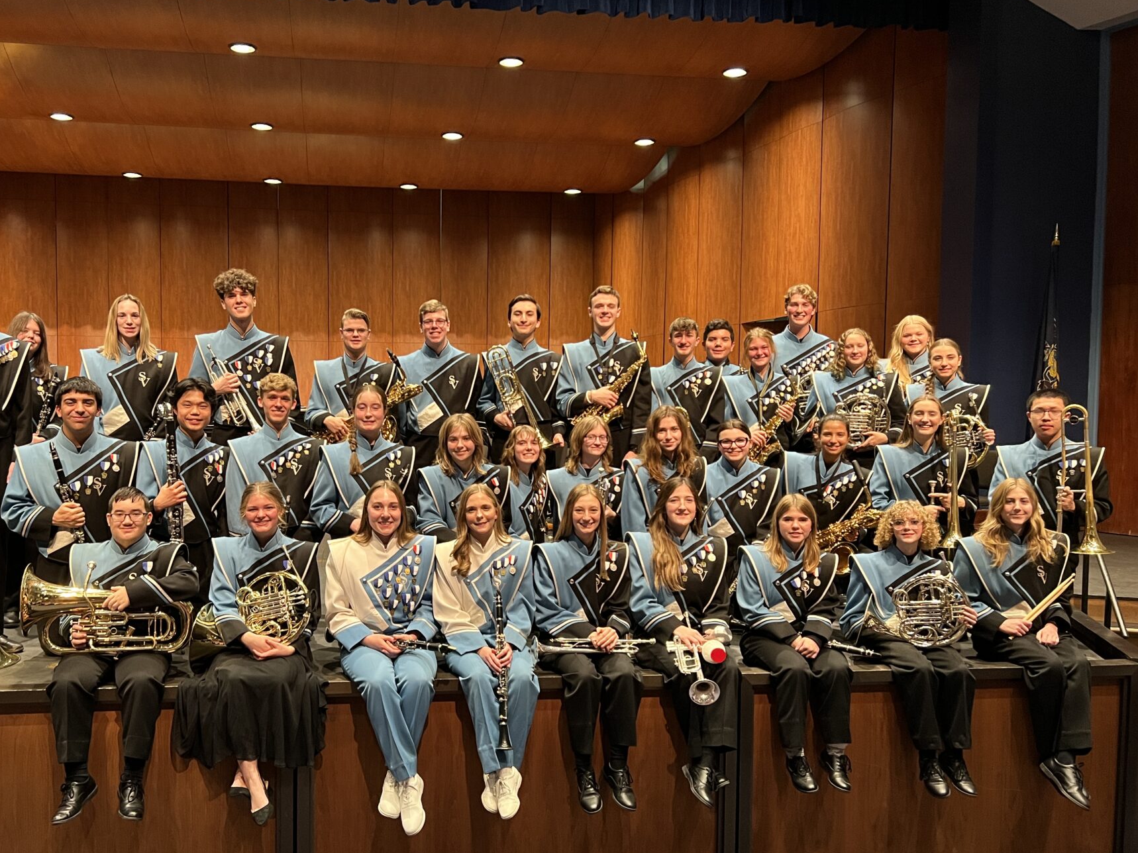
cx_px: 460
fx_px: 1019
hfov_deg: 57.9
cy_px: 459
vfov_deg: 45.4
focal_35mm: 31
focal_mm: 5.7
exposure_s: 1/50
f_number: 1.5
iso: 500
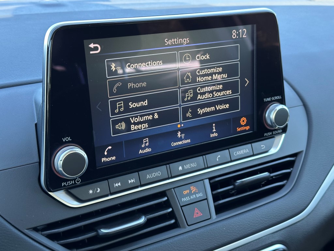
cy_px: 126
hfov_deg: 39.7
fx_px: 463
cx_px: 167
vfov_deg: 30.3
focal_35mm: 48
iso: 80
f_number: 1.78
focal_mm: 6.86
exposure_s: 1/116
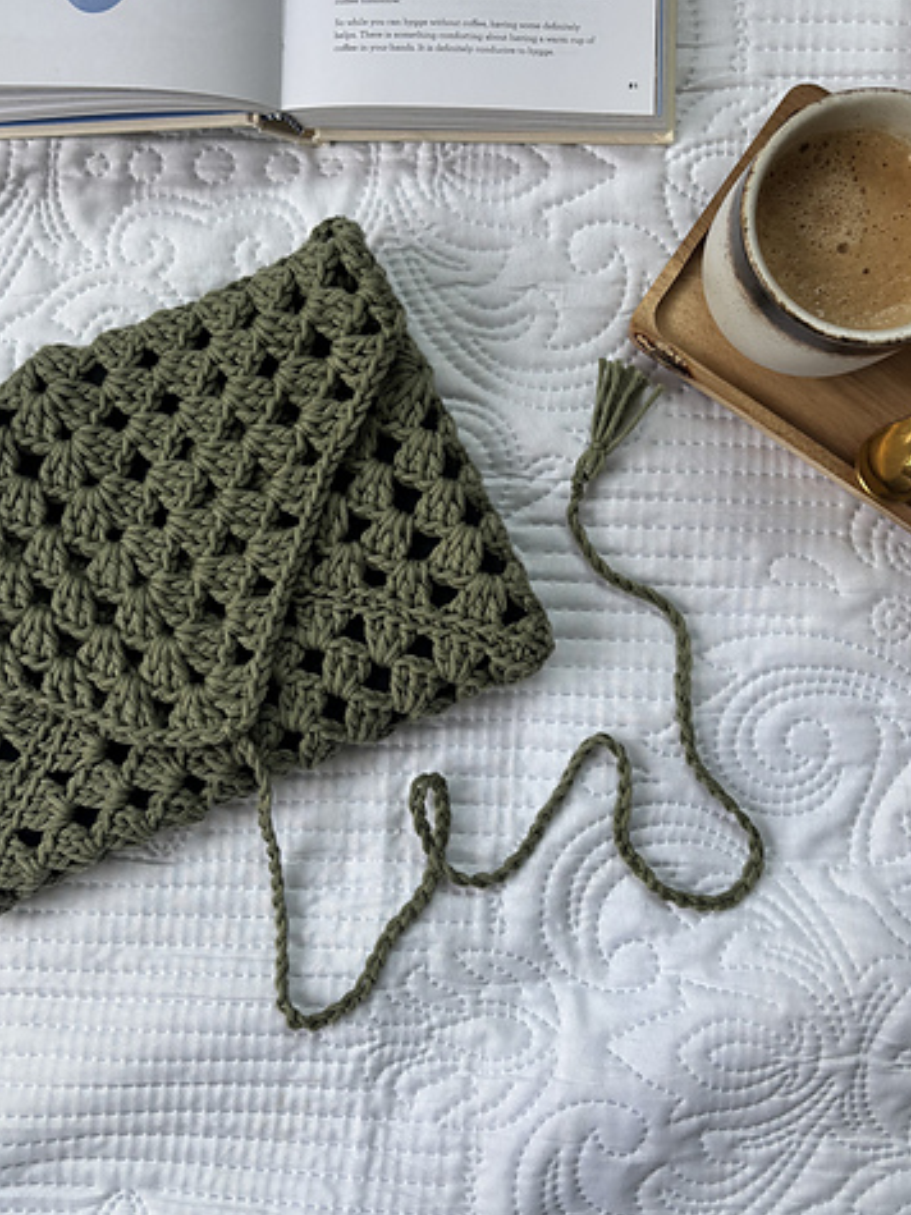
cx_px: 370
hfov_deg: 40.5
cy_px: 581
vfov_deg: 52.6
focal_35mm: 35
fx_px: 1229
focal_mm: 5.96
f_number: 1.6
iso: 50
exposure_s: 1/364
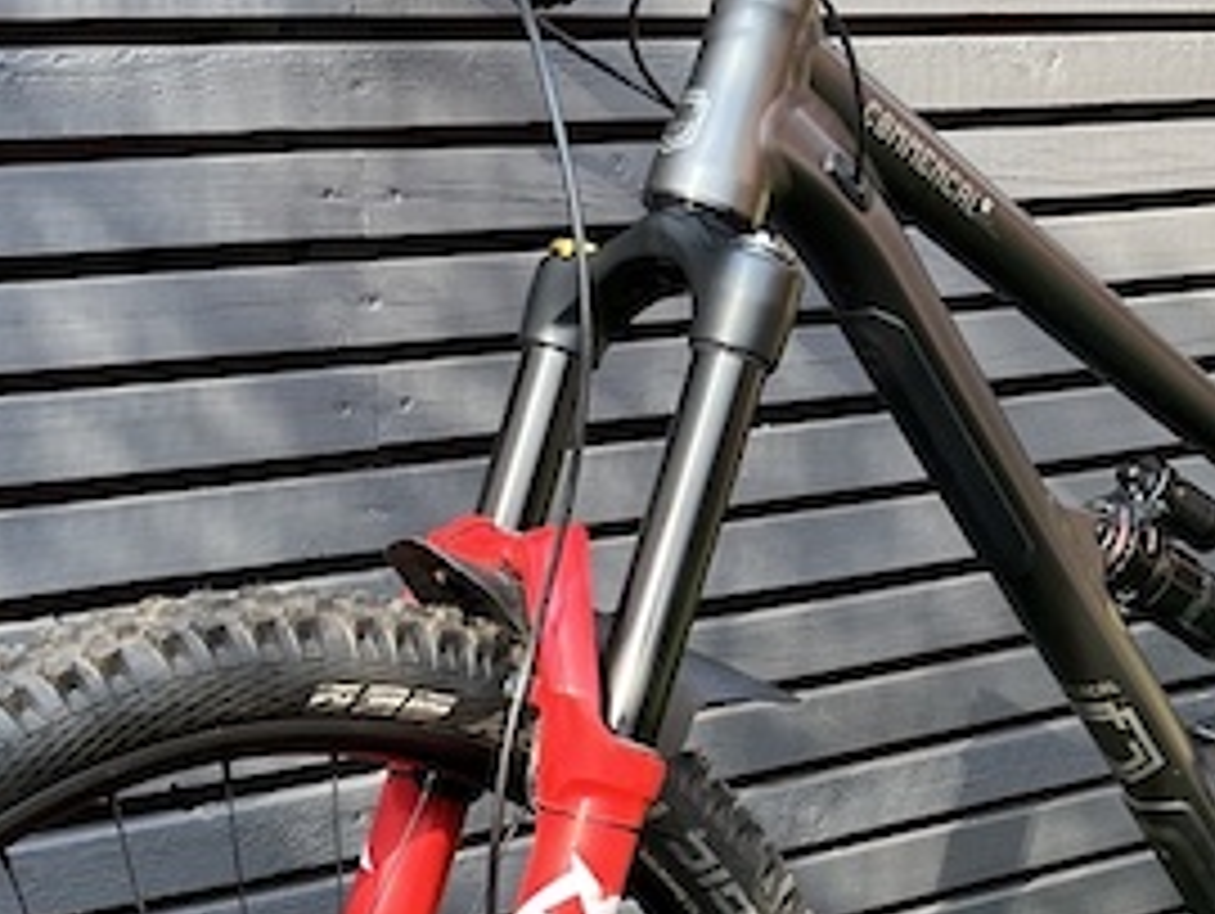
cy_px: 914
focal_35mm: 77
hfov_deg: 25.3
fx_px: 2705
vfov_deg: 18.7
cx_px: 716
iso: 50
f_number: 1.5
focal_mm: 5.7
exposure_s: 1/316
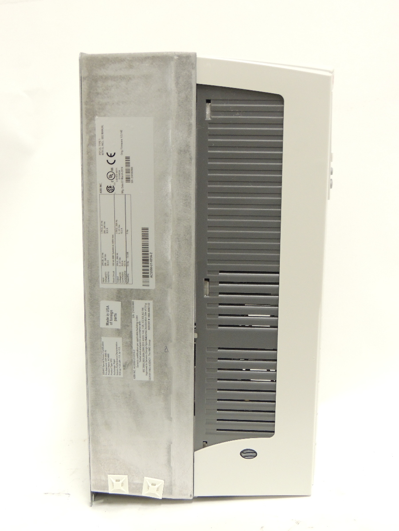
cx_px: 200
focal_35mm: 50
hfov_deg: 29.1
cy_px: 266
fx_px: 768
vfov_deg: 38.2
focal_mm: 8.9
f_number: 3.6
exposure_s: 1/13
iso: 400
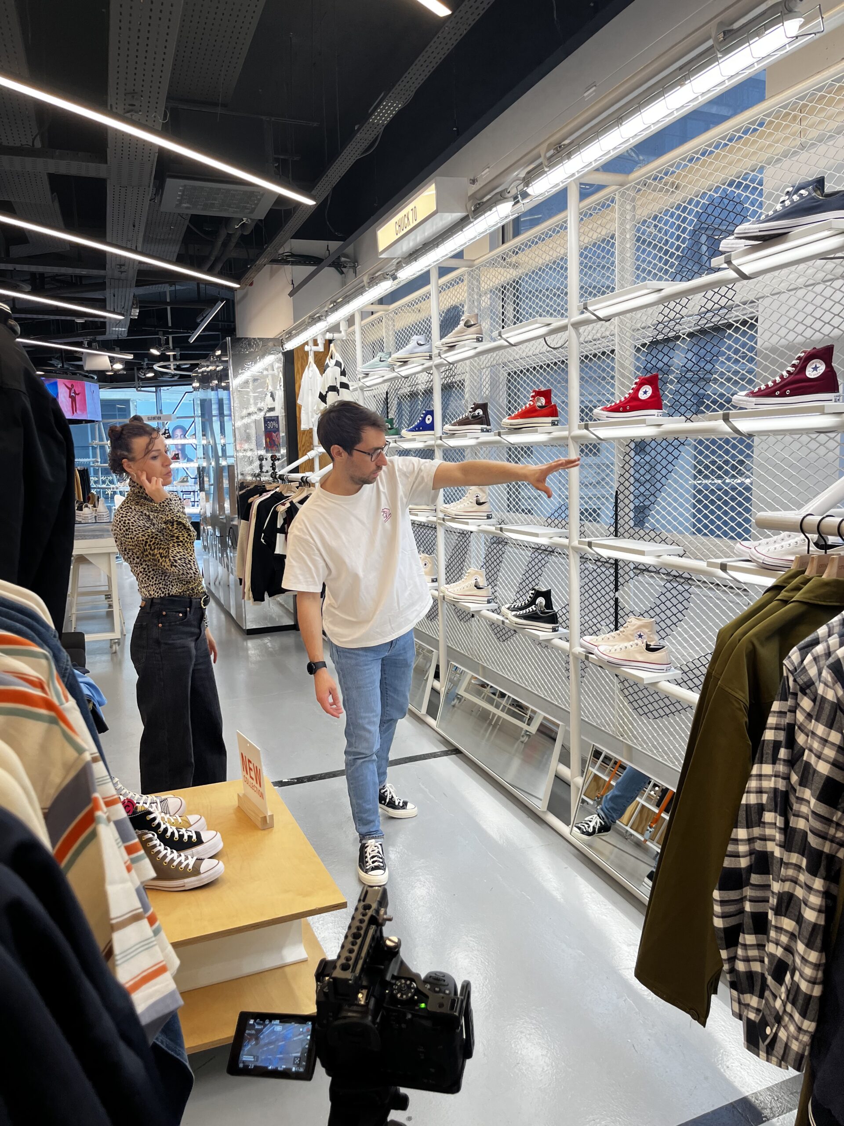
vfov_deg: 67.3
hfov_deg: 53.1
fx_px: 845
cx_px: 422
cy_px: 563
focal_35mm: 26
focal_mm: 5.1
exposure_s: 1/102
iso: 32
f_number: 1.6
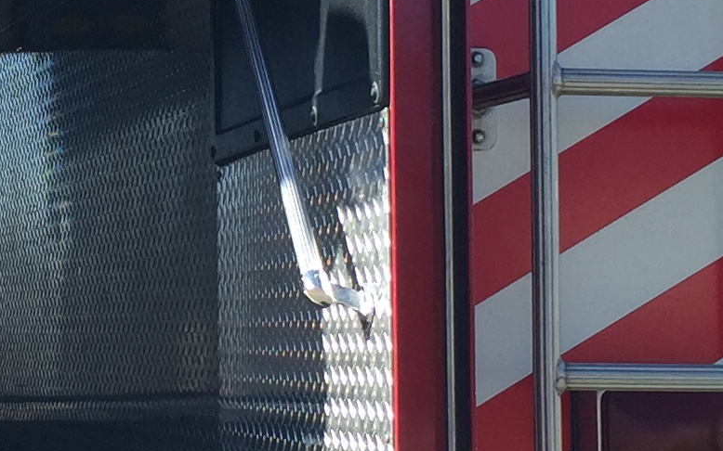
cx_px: -87
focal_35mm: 129
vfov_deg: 10.1
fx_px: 2541
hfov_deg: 15.7
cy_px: 157
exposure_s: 1/599
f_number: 2.2
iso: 32
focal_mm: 4.15
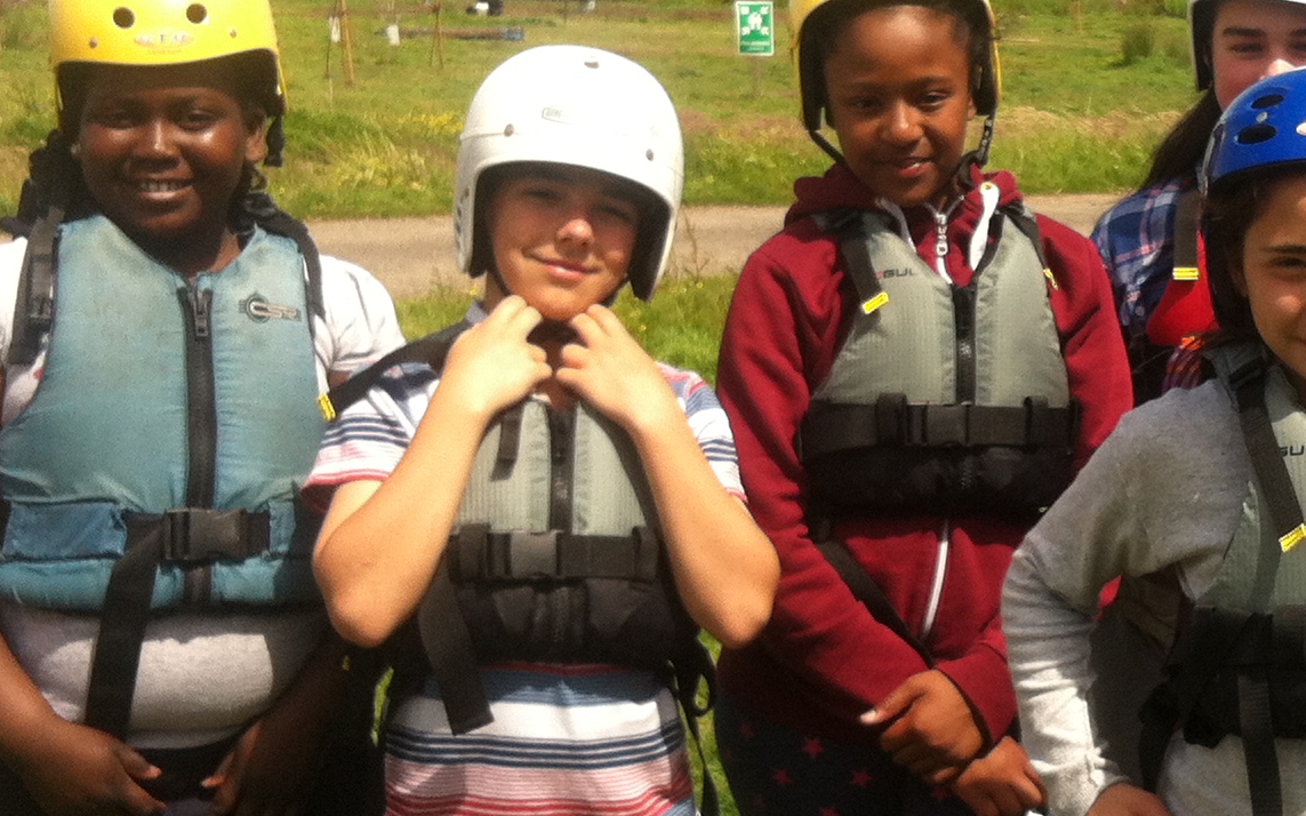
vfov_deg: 15.5
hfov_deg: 24.0
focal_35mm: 84
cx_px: 1176
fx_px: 2989
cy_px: 434
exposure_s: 1/1160
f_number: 2.8
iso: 80
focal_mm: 3.85
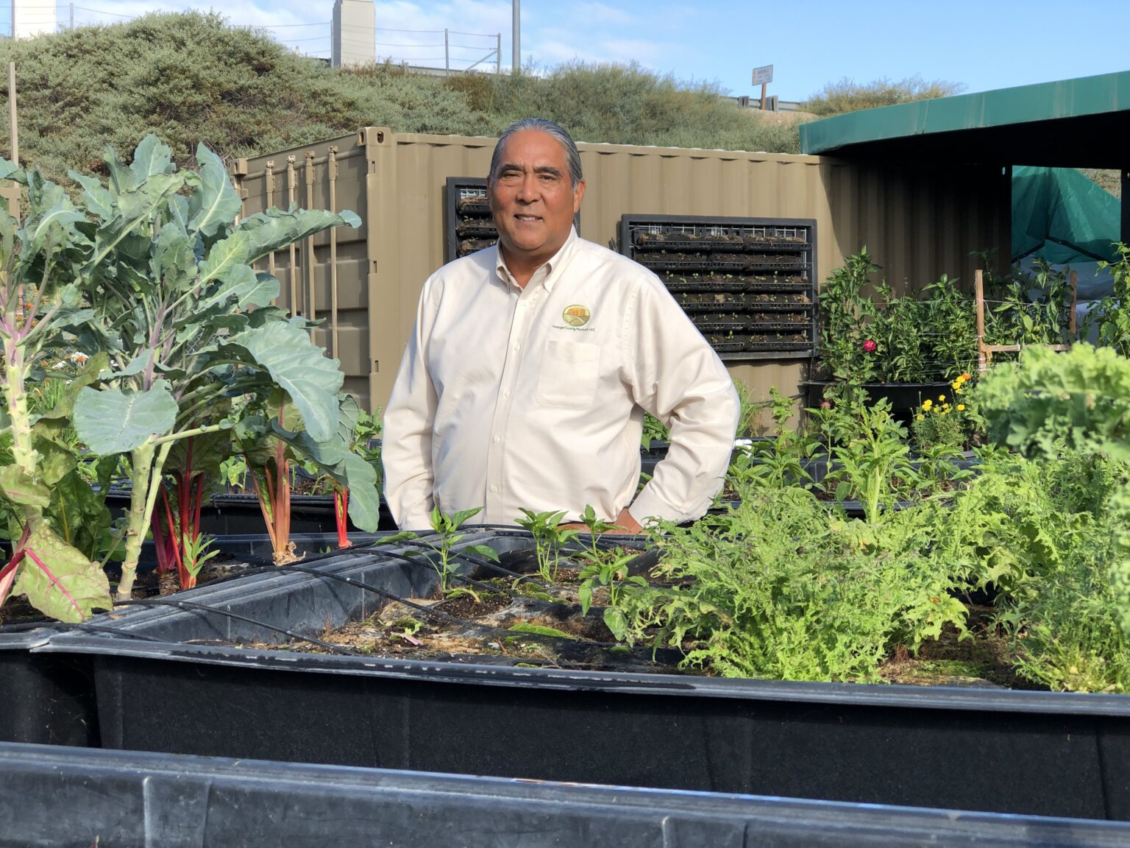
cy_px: 424
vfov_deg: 25.7
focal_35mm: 57
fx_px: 1861
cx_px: 565
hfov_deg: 33.8
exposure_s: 1/306
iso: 20
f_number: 2.8
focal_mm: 6.6
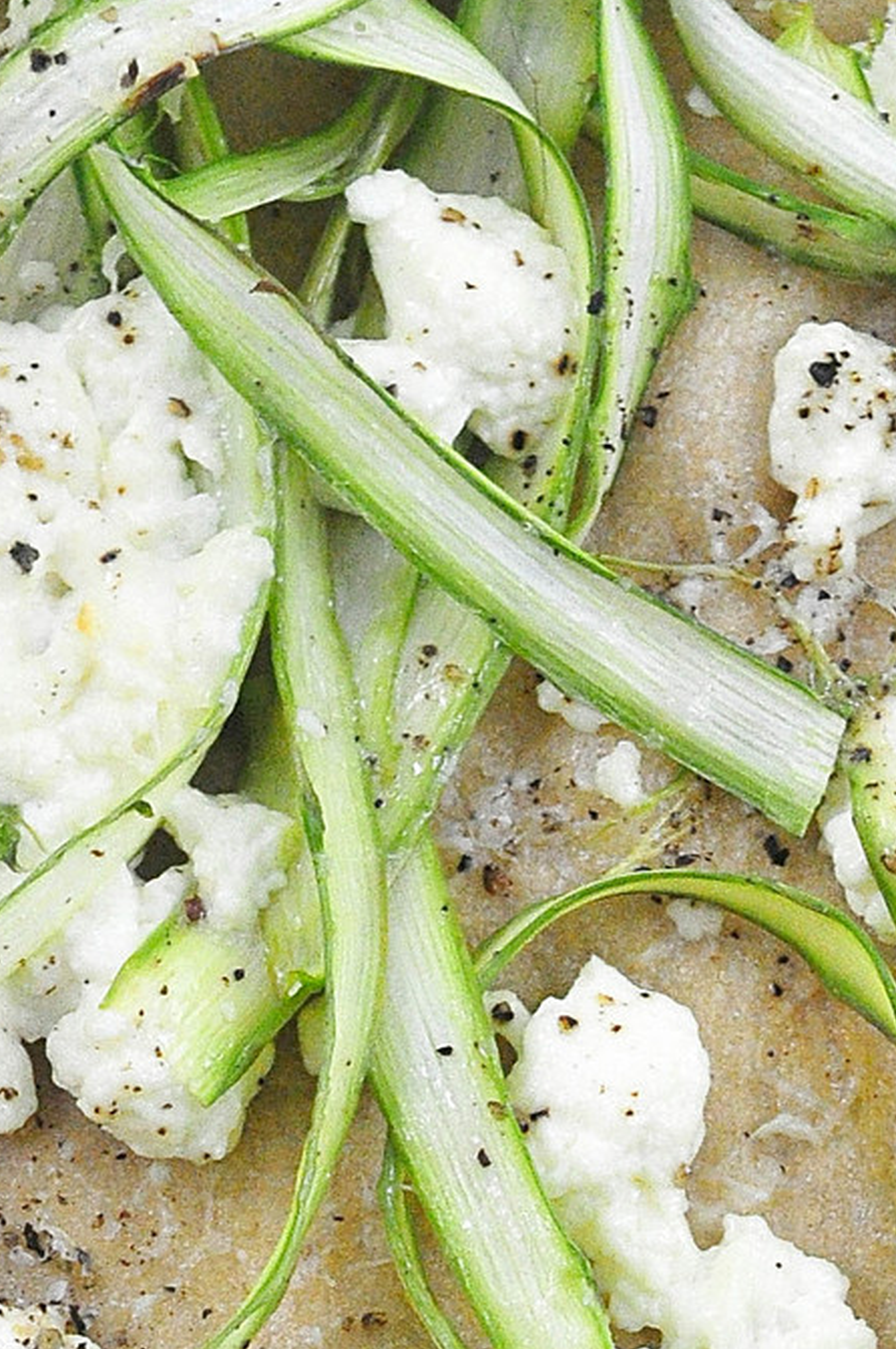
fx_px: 6609
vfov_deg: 11.2
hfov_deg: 7.8
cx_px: 579
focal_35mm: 177
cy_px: 1982
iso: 1600
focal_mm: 35
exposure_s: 1/180
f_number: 4.8
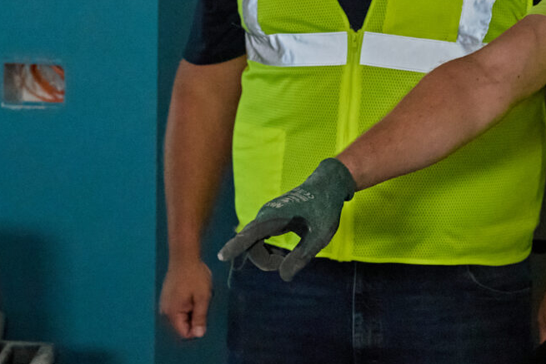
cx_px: 123
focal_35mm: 172
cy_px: 147
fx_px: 2609
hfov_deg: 11.9
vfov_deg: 8.0
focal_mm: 42
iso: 1600
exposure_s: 1/250
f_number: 3.5
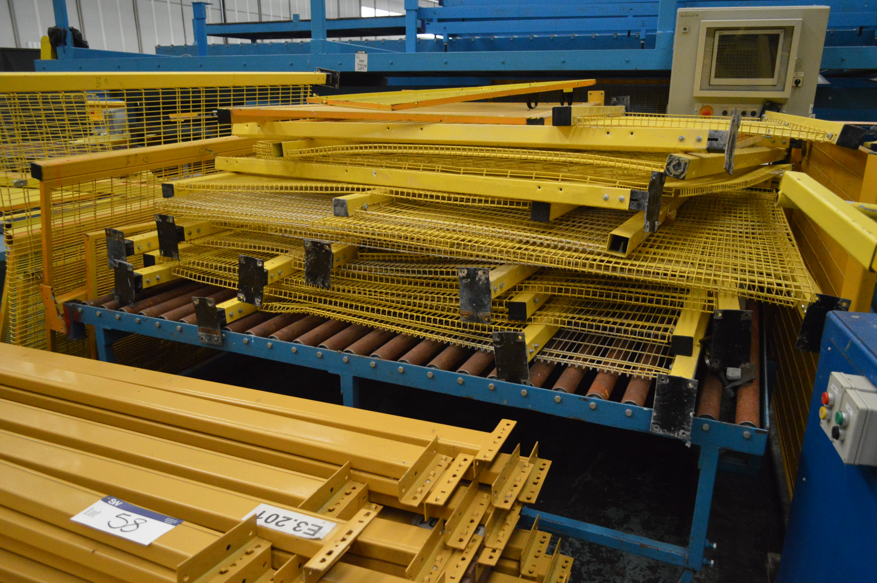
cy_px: 292
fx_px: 657
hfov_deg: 67.4
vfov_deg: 47.8
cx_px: 438
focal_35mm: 27
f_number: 3.5
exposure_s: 1/50
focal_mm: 18
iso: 3200
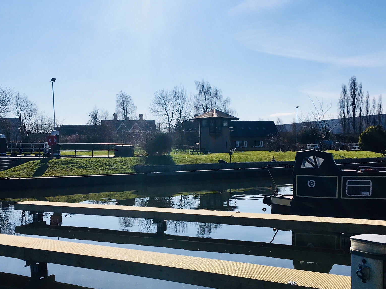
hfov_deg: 49.0
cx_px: 186
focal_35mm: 38
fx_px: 424
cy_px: 185
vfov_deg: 37.4
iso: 25
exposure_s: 1/3663
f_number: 2.2
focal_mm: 4.15
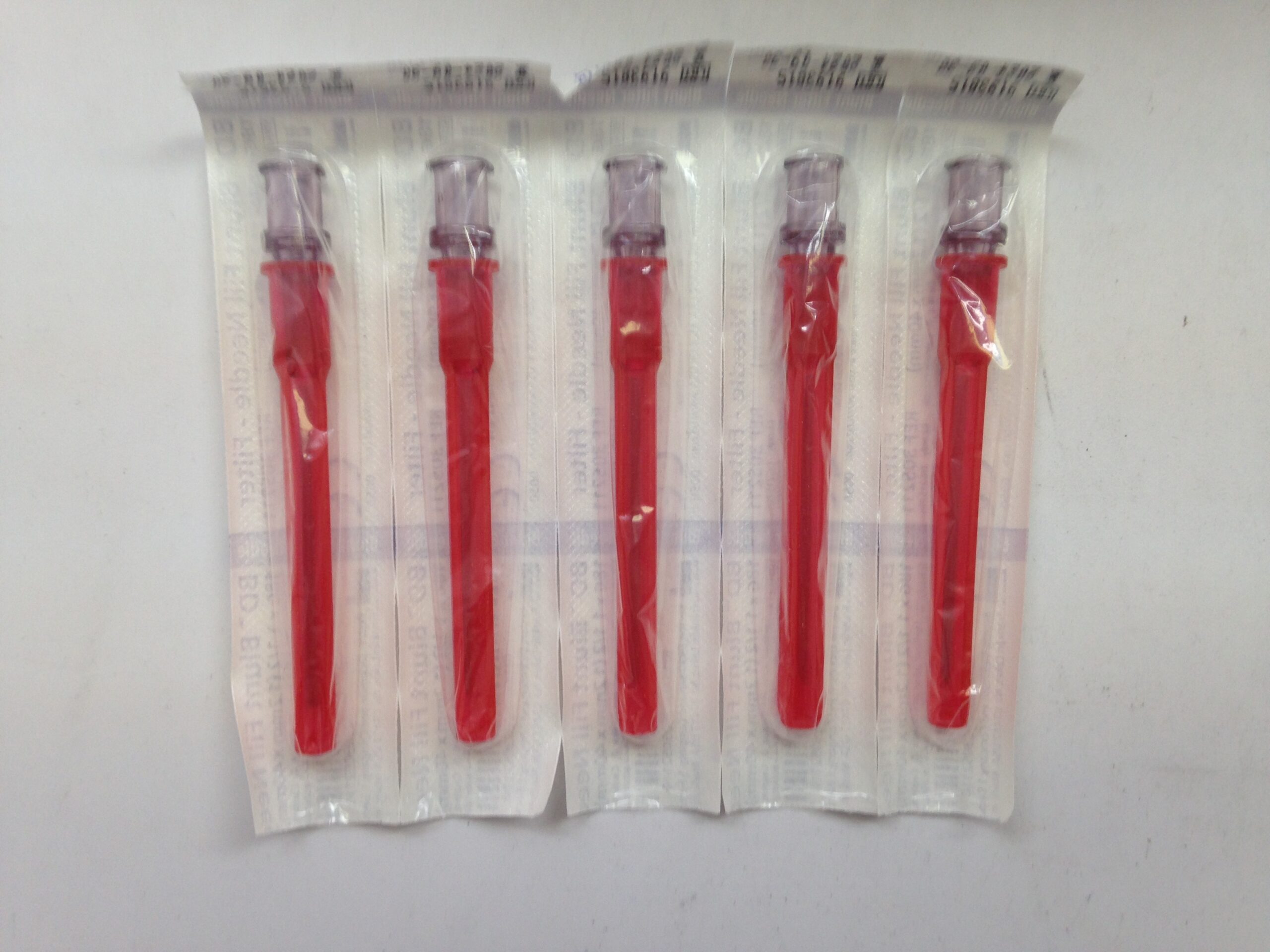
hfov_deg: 55.4
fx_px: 1211
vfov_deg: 42.9
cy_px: 476
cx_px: 635
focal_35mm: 33
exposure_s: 1/40
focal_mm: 4.12
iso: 50
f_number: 2.4
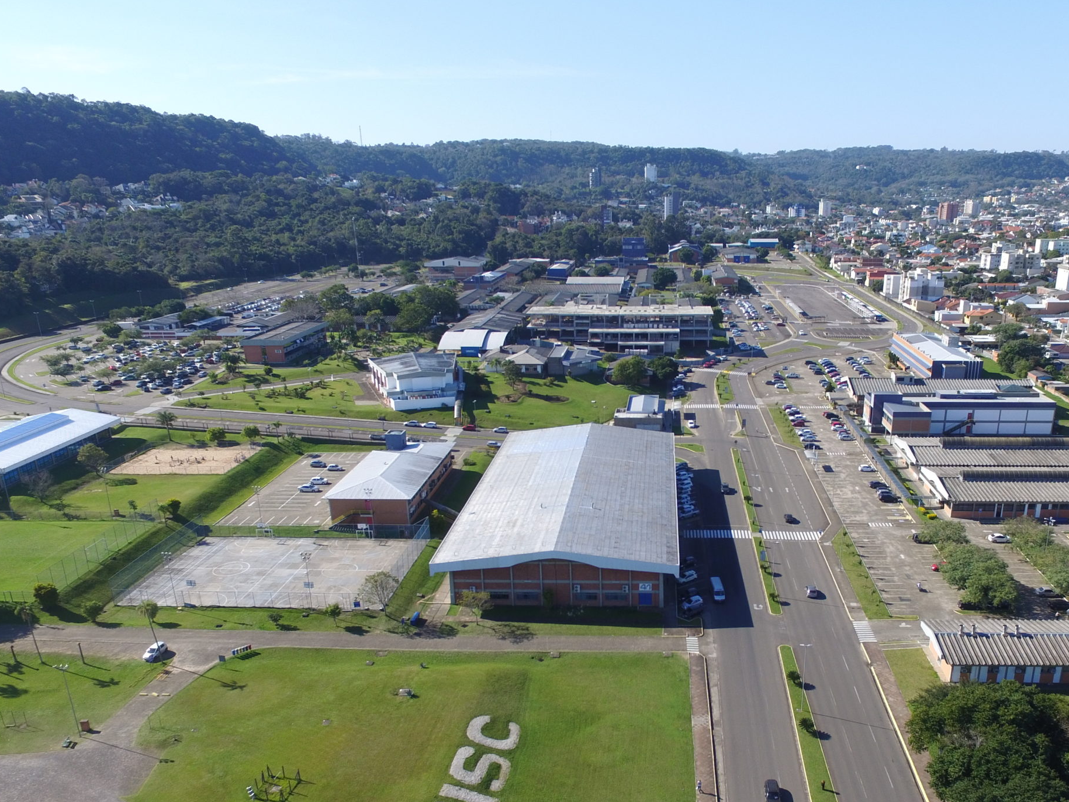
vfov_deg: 49.3
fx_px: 865
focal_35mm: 28
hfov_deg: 62.9
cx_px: 638
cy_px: 498
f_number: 2.8
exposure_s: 1/640
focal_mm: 3.61
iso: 100
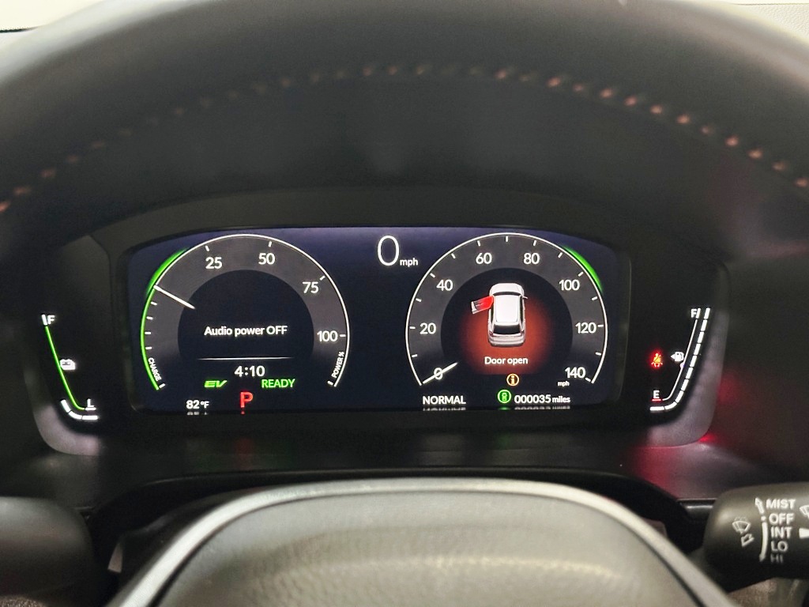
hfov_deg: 39.7
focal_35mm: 48
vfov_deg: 30.3
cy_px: 304
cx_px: 404
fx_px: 1122
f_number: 1.78
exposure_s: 1/24
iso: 640
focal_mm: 6.86
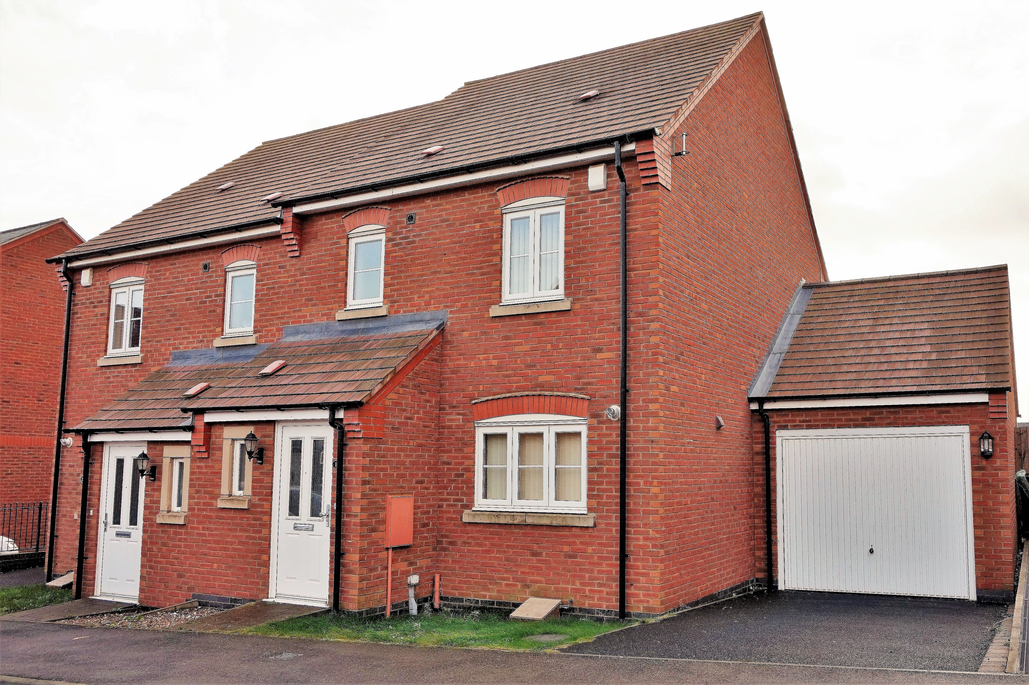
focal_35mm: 24
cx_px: 514
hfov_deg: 73.8
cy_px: 342
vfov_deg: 53.1
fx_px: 686
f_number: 8
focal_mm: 16
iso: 100
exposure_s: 1/100
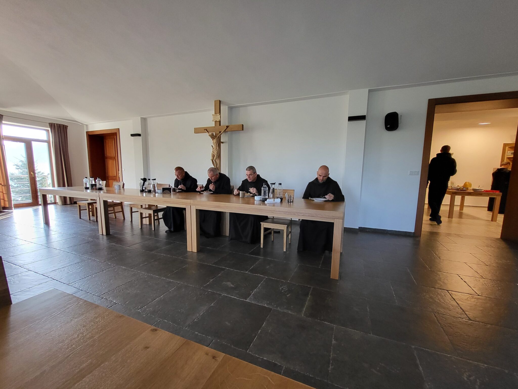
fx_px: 195
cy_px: 194
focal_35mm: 13
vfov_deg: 89.9
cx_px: 259
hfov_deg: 106.2
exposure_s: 1/50
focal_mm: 1.74
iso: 250
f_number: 2.2
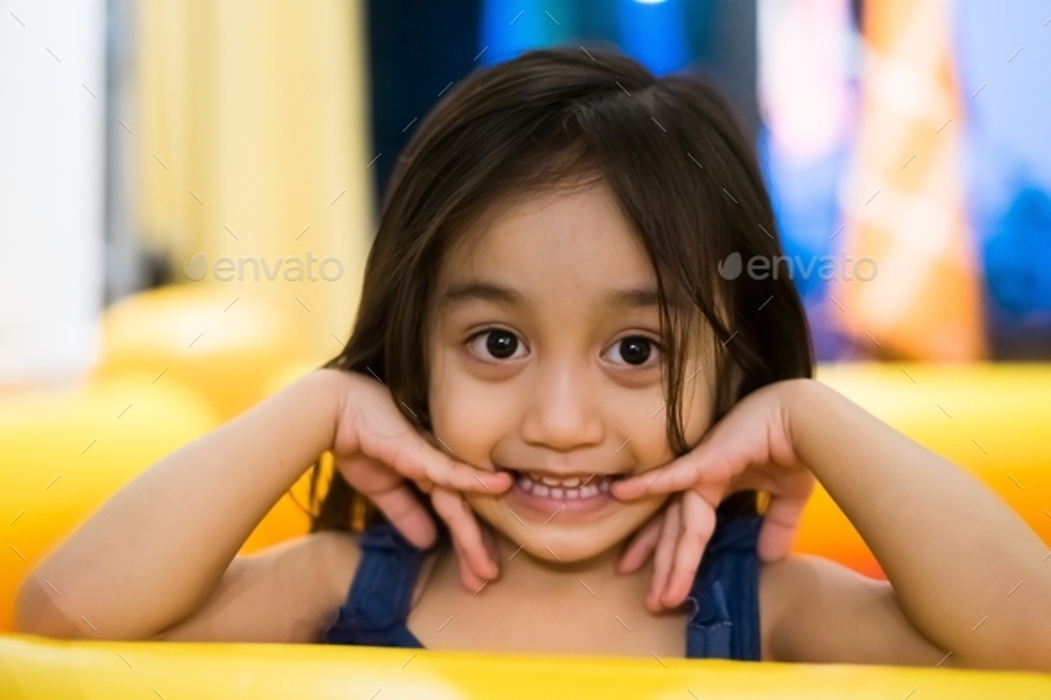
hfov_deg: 39.6
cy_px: 350
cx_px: 526
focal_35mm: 50
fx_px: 1459
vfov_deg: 27.0
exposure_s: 1/160
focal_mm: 50
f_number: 2.2
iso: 6400
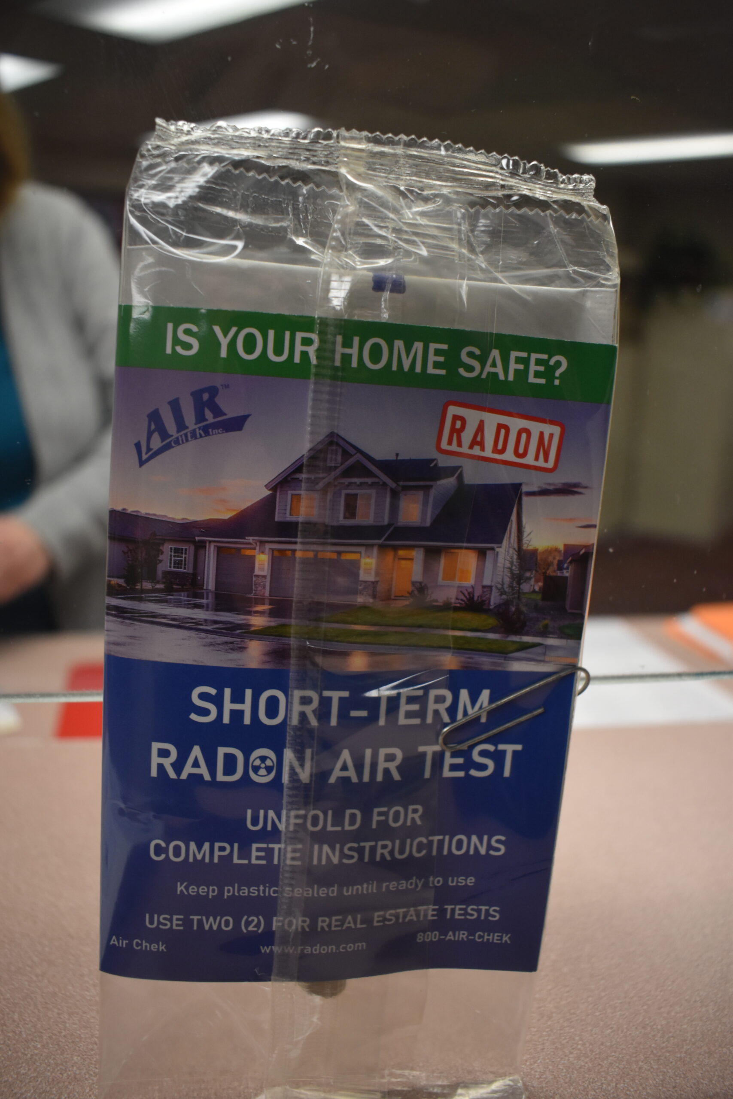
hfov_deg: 43.6
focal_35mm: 30
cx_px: 366
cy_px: 550
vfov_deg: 61.9
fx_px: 916
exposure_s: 1/160
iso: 800
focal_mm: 20
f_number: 3.5
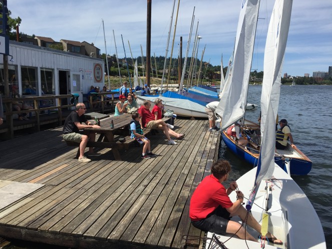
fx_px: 278
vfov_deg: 48.2
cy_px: 124
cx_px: 166
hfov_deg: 61.7
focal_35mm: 29
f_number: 2.2
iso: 32
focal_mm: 4.15
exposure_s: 1/3049
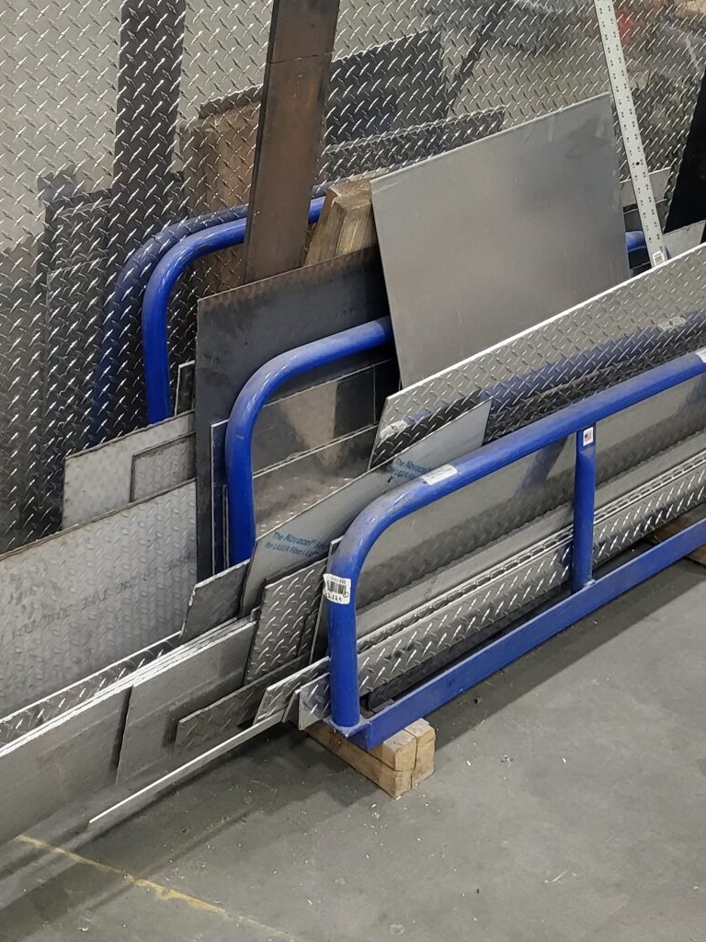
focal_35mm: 48
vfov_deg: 38.5
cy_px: 224
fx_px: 1305
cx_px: 188
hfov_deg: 29.8
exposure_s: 1/120
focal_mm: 5
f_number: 1.8
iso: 250
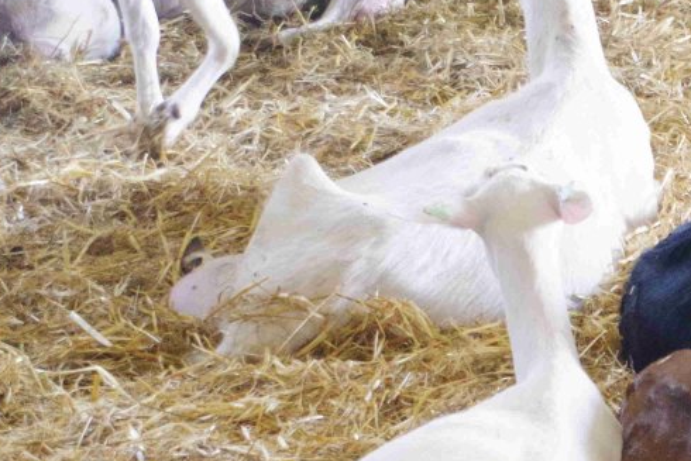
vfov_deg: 6.7
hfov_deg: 9.8
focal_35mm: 205
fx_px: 3936
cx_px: 901
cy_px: 457
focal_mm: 45
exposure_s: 1/160
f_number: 5
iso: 6400
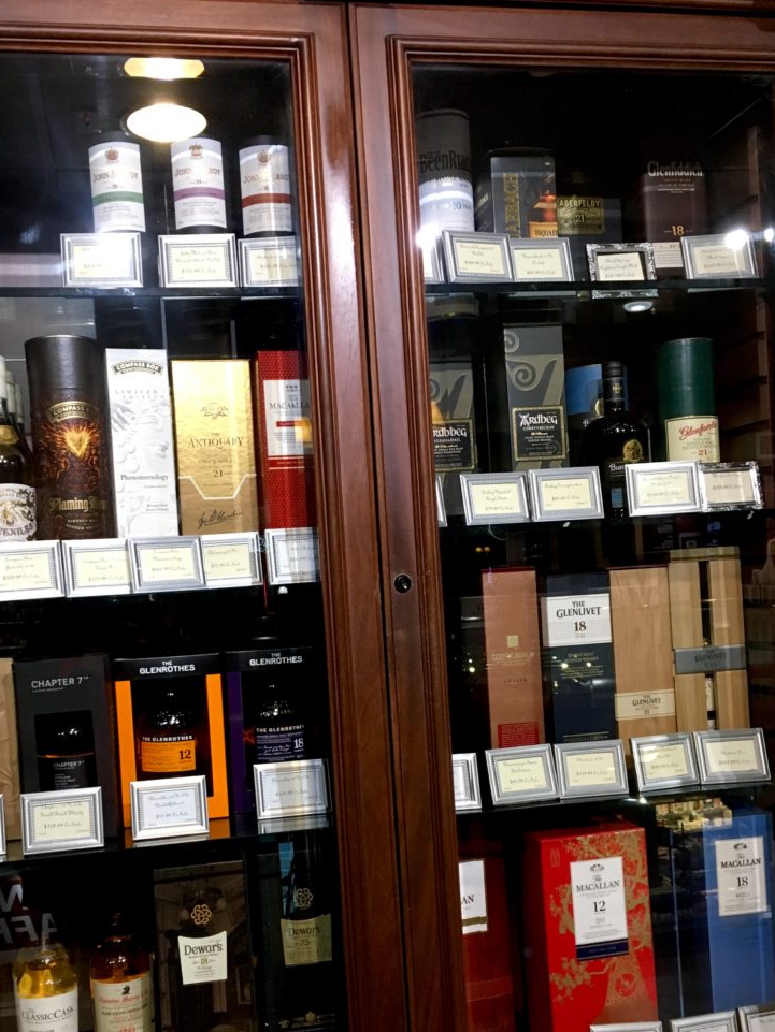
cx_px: 318
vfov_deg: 52.3
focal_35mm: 35
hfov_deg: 40.6
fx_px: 1045
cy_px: 608
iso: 125
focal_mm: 4.15
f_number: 2.2
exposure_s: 1/30
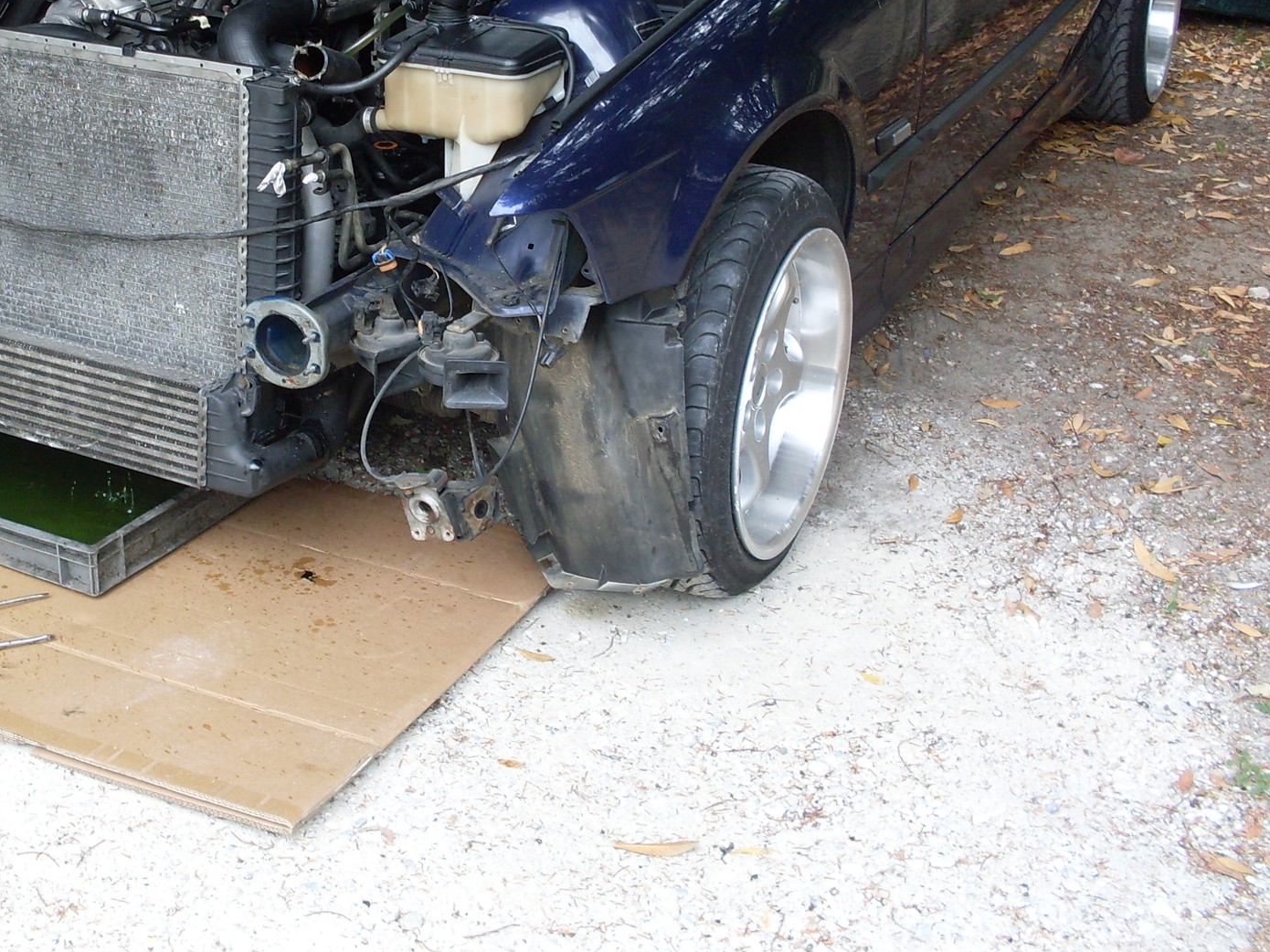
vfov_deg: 25.8
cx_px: 410
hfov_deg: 34.0
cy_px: 266
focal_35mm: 56
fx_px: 2054
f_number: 2.8
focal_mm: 6.3
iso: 80
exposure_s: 1/90
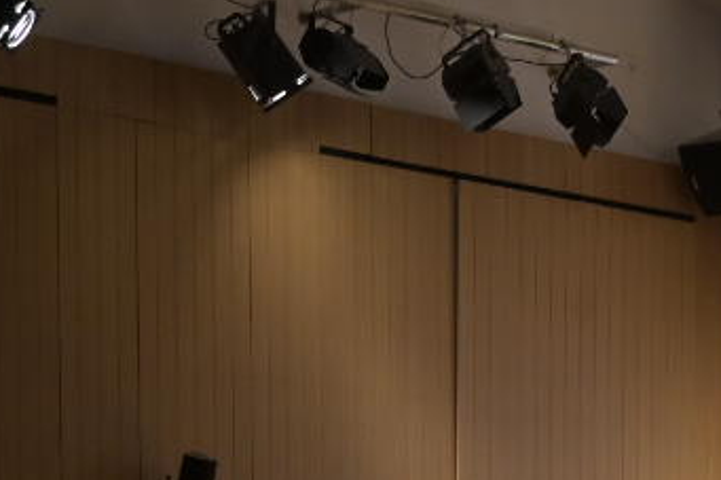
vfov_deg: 8.4
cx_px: 973
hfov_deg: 12.8
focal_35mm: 154
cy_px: 990
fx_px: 3090
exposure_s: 1/125
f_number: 2.8
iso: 1600
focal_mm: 32.5
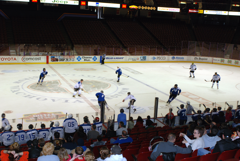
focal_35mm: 42
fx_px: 280
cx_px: 120
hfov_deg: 46.3
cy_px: 80
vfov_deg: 32.0
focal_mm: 28
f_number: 4
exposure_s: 1/60
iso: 400
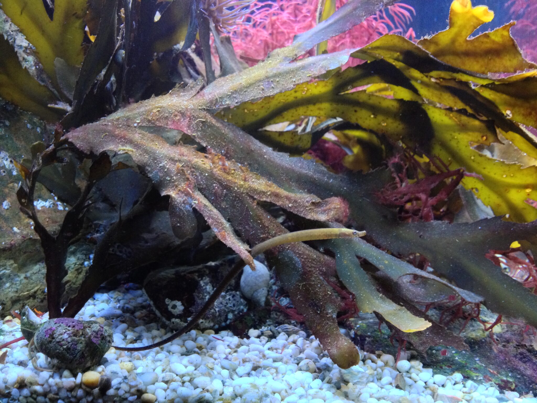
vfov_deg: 40.7
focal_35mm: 35
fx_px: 543
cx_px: 268
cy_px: 202
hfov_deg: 52.6
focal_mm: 4.28
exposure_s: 1/20
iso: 320
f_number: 2.4
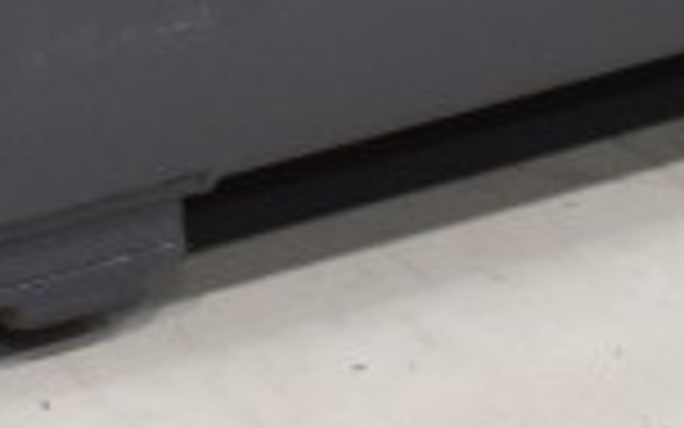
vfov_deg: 4.5
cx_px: -58
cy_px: -1316
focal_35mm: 266
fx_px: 4959
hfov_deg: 7.8
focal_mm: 22
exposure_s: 1/25
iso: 1000
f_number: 5
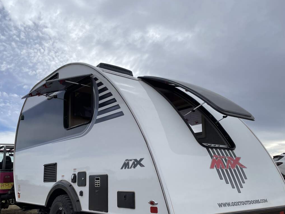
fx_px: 296
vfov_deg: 39.2
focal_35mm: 36
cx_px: 138
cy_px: 141
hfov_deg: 51.3
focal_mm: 4.2
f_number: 1.6
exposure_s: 1/5814
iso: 32
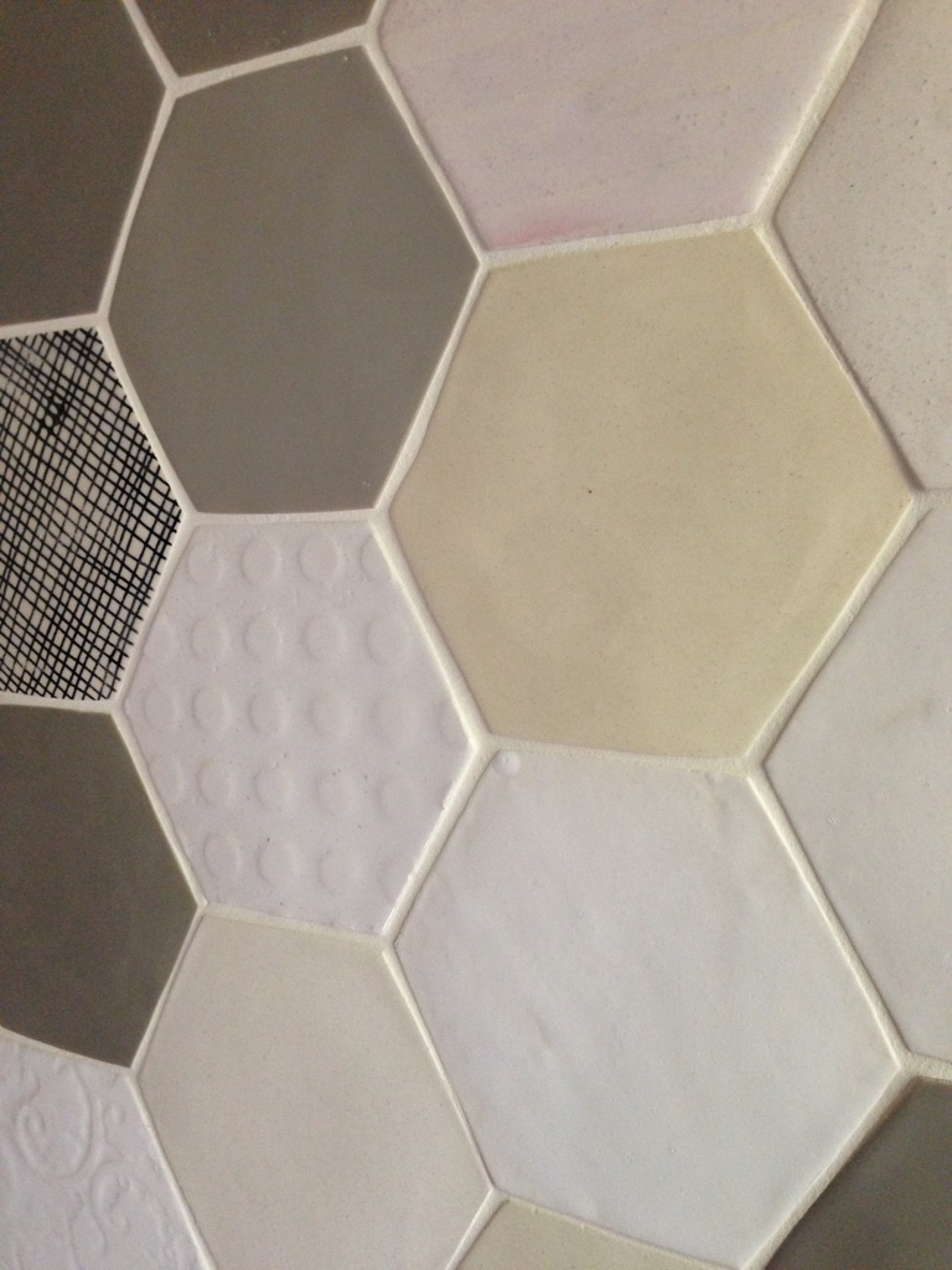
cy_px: 635
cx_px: 476
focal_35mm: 33
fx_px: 1210
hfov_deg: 42.9
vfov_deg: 55.4
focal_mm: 4.12
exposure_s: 1/20
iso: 200
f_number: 2.4
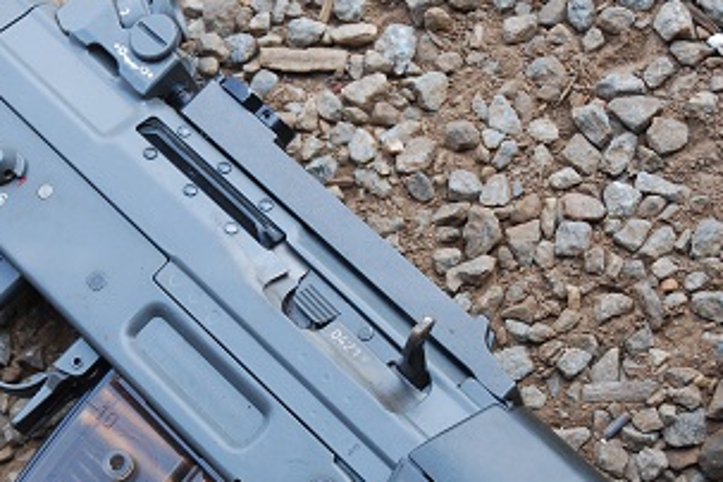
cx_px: 184
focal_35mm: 101
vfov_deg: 13.5
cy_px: 345
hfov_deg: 20.1
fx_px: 2028
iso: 200
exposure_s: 1/125
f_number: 5.6
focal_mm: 34
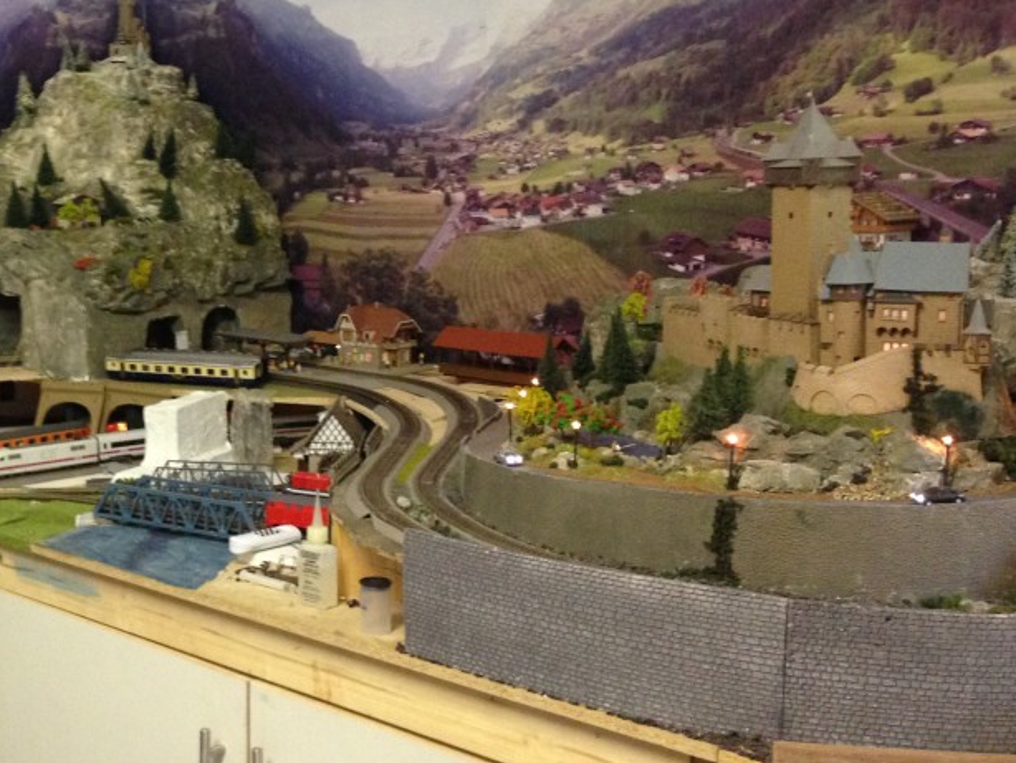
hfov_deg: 33.7
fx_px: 1615
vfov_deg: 26.6
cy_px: 358
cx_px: 170
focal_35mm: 55
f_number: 2.4
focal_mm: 4.12
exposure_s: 1/20
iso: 320
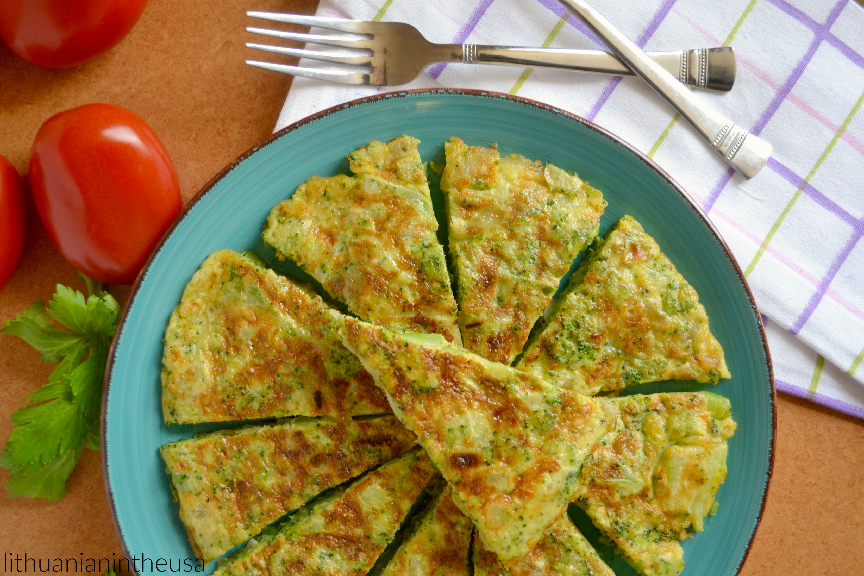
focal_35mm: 36
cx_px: 432
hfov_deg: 53.1
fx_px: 864
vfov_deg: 36.9
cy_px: 288
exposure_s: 1/80
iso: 400
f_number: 4.2
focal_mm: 24
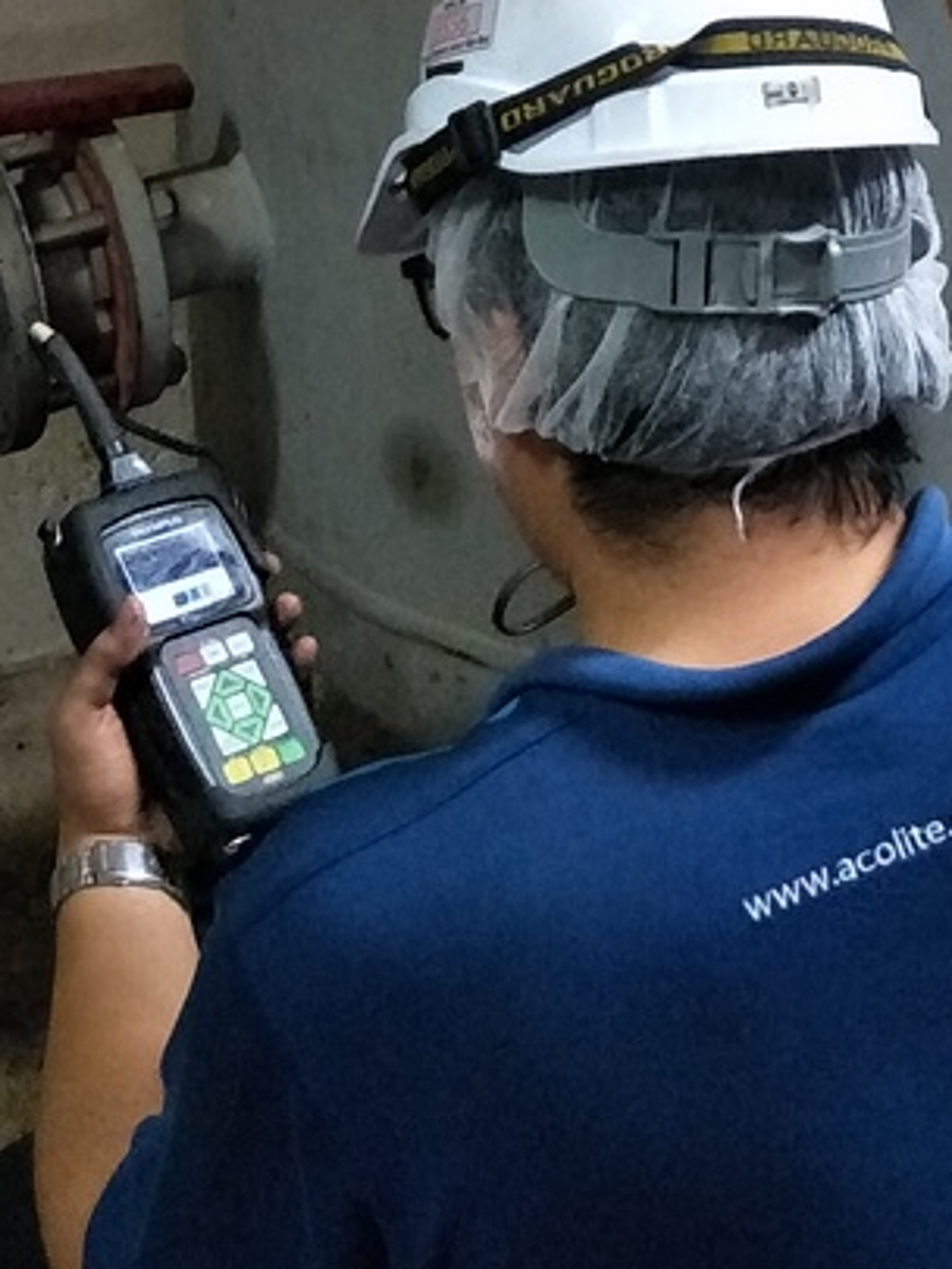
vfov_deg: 21.6
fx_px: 2895
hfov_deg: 18.5
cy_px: -506
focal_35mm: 79
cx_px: 730
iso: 384
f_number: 1.7
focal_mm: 4.1
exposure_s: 1/33
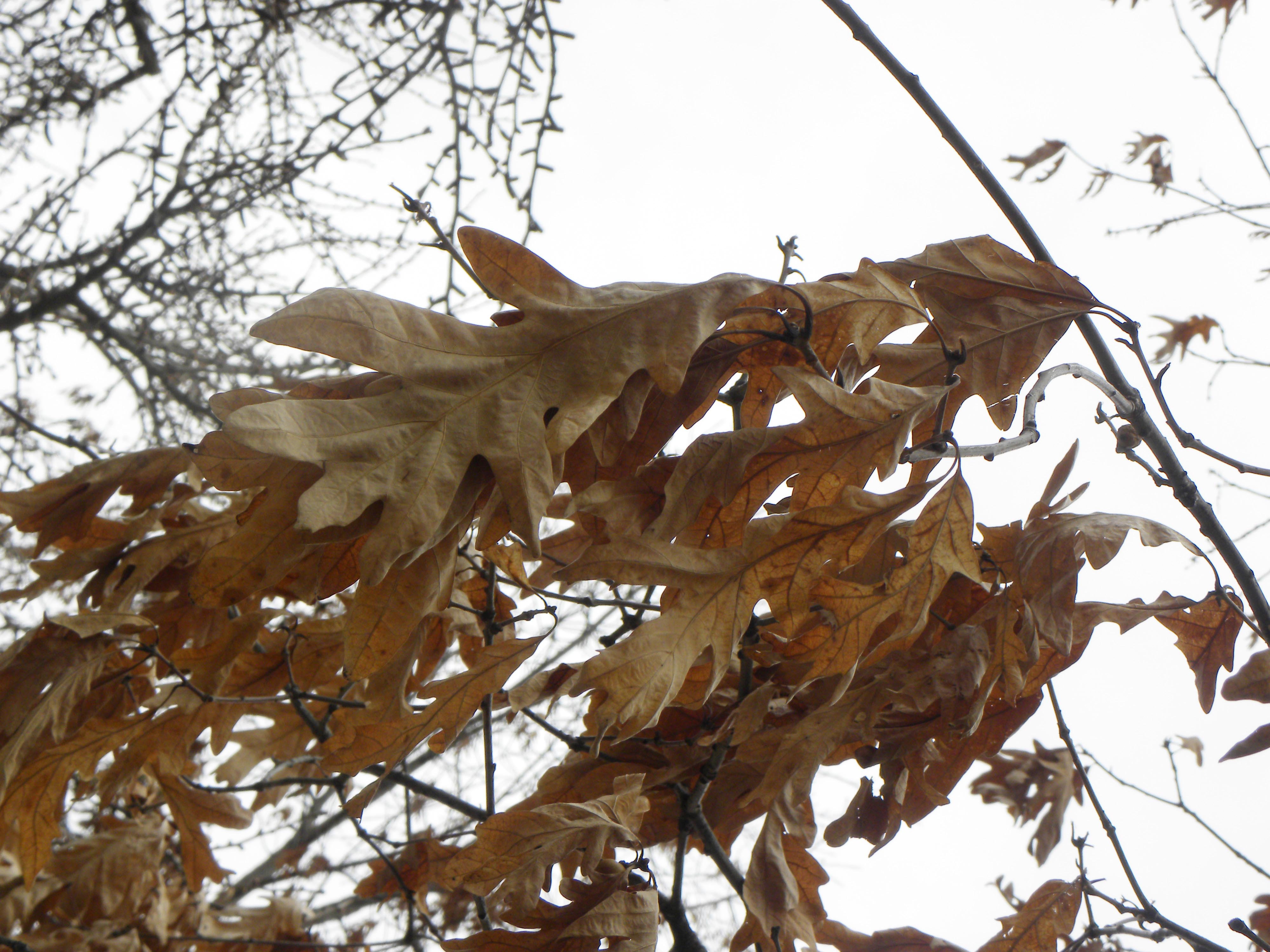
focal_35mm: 85
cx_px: 635
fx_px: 3119
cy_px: 476
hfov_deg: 23.0
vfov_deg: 17.4
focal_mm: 15.1
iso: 64
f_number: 5.6
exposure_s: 1/373
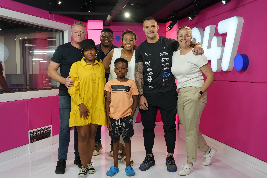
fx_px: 274
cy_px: 89
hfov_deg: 51.9
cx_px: 134
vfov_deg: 35.9
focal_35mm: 37
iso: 320
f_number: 4
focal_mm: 25
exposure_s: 1/160
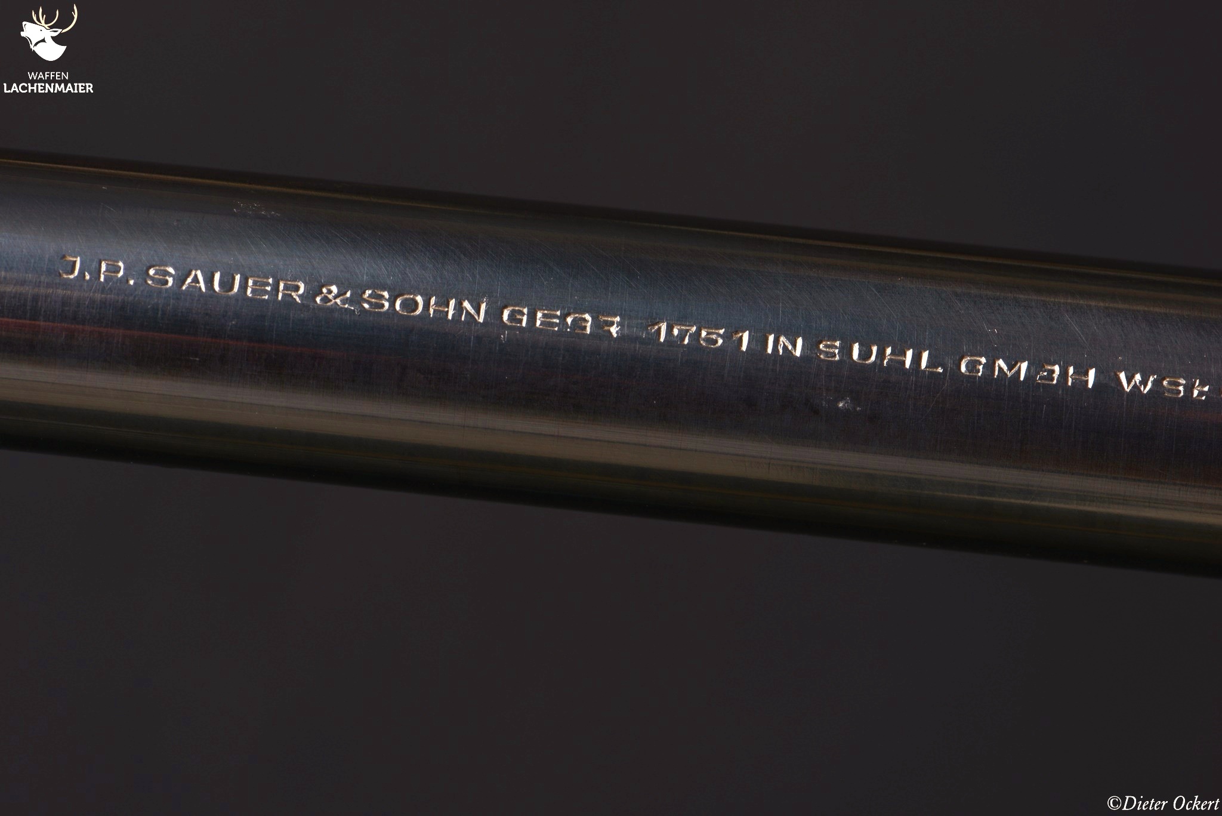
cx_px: 611
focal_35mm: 105
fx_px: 3565
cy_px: 408
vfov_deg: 13.1
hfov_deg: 19.4
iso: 100
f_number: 22
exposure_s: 1/60
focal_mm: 105
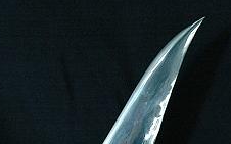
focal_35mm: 262
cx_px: -158
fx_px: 1649
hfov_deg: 7.8
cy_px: 235
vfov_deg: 5.0
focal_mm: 46
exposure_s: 1/4
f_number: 10
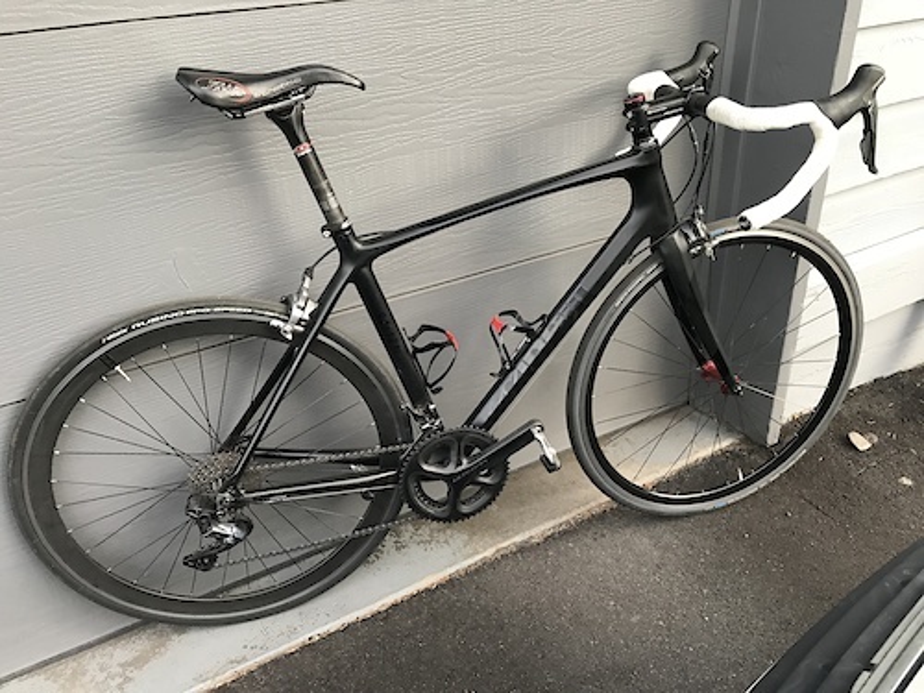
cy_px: 346
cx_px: 462
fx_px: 747
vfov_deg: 49.7
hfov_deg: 63.4
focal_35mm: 28
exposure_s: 1/30
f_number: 1.8
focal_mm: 3.99
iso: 25
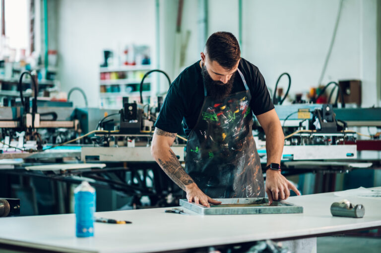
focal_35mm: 85
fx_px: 899
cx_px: 190
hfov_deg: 23.9
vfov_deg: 16.1
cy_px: 126
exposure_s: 1/125
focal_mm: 85
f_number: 1.8
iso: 200
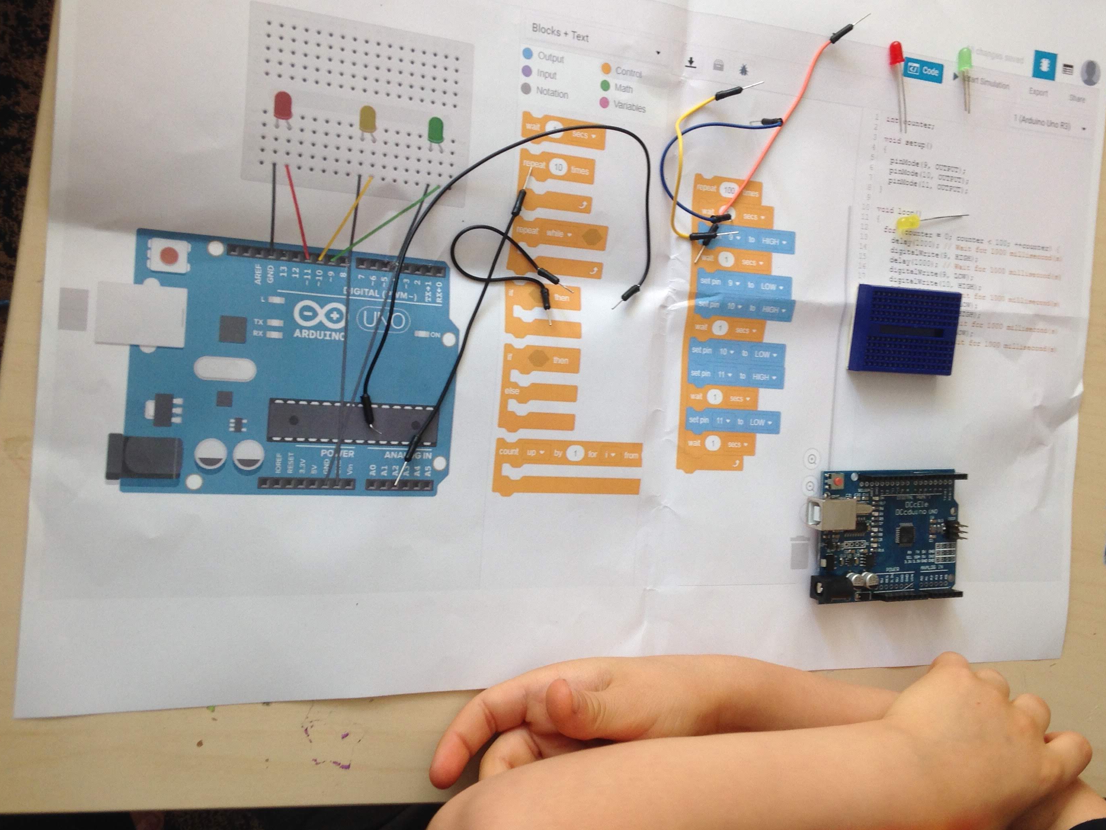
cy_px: 399
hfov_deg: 47.8
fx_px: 1246
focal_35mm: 39
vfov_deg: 36.8
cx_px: 584
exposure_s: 1/120
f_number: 2.4
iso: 50
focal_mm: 4.12
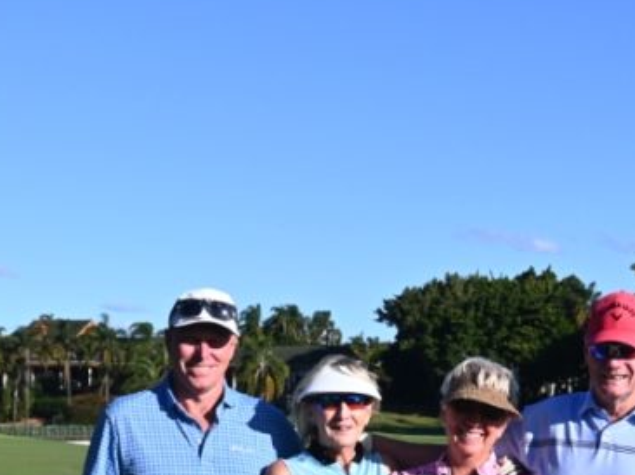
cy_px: 511
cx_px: 451
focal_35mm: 107
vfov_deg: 13.6
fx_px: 1962
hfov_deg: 18.3
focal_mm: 26.5
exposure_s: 1/1600
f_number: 7.1
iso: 400
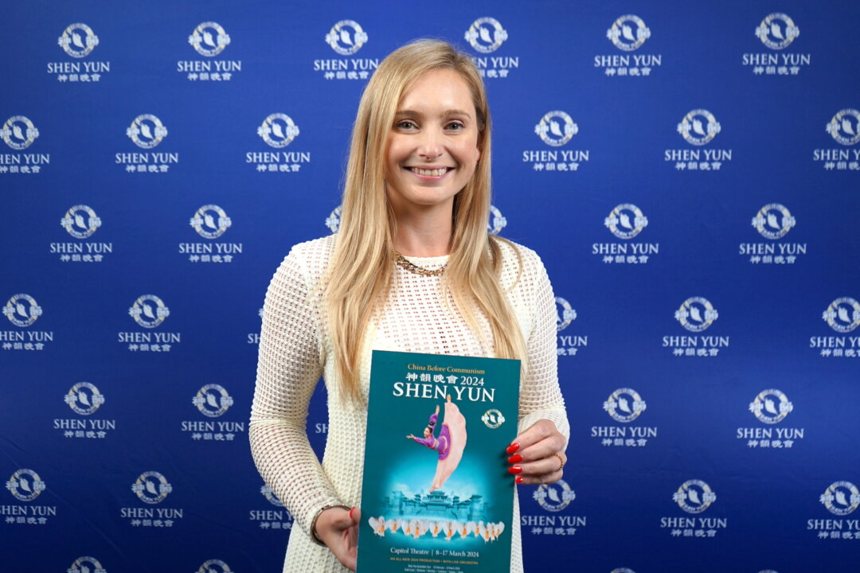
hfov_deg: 61.9
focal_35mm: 30
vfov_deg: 43.6
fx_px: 717
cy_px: 286
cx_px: 430
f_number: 4
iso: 400
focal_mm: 30
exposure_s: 1/160
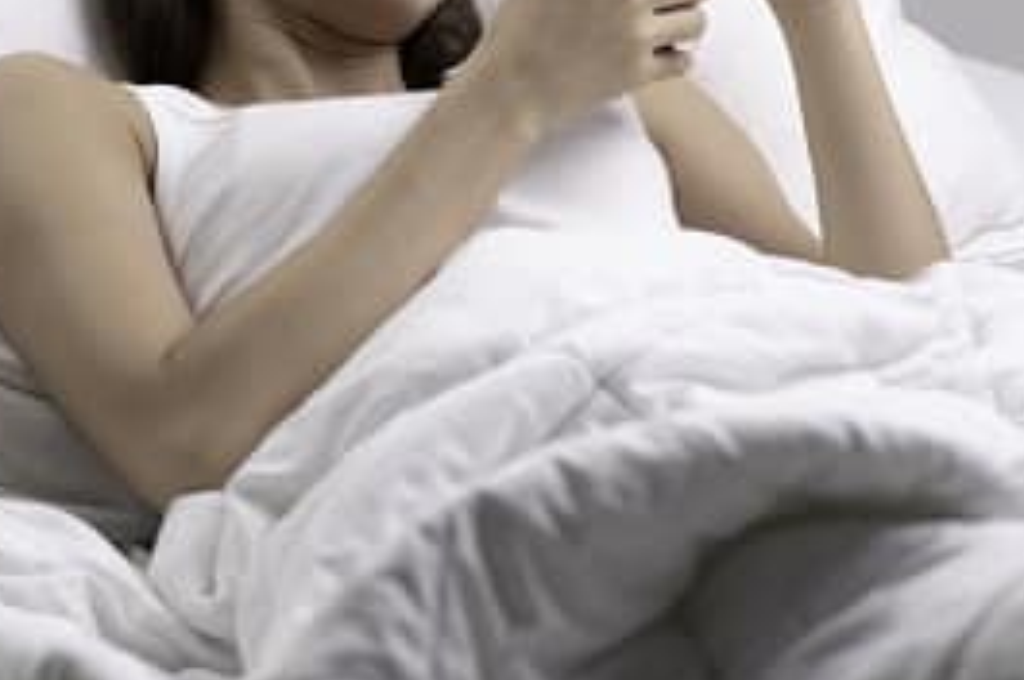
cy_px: 236
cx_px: 668
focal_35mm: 238
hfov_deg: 8.7
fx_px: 6761
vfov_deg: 5.8
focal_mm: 105
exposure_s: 1/125
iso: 100
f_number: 3.2
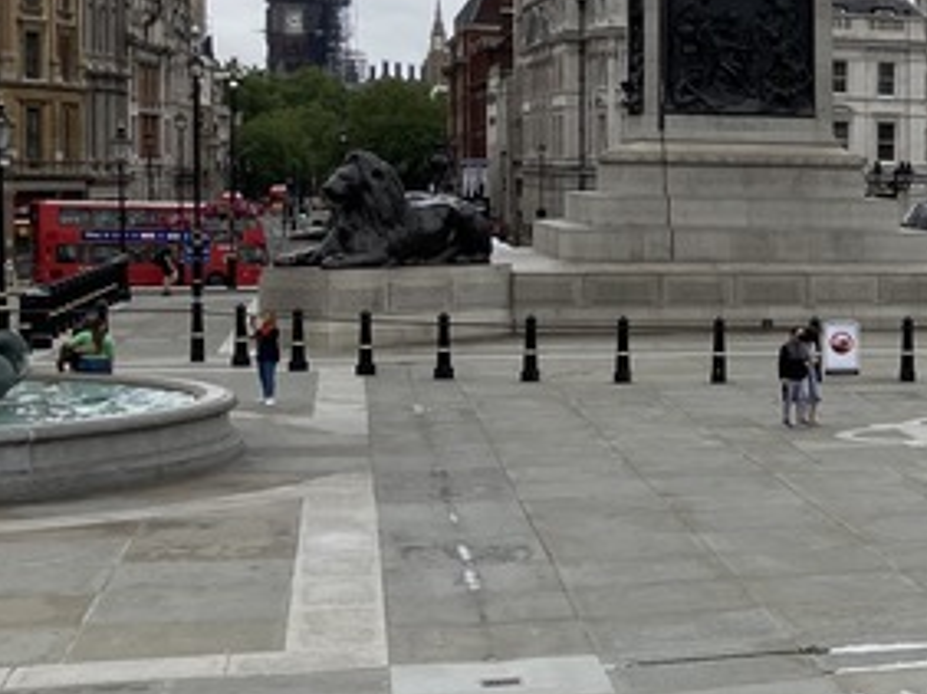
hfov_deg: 19.7
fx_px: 2328
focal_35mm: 87
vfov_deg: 16.9
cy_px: 342
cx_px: 1366
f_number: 1.8
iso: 20
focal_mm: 3.99
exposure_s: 1/727
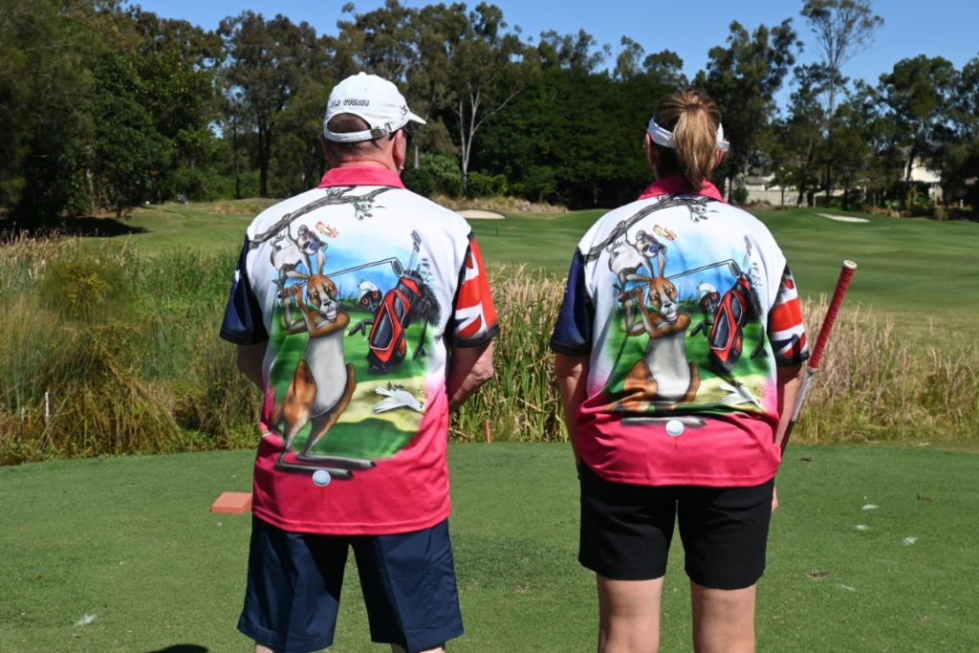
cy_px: 326
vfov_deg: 25.8
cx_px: 490
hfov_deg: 37.8
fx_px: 1428
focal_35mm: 52
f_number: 8
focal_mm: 35
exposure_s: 1/500
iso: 100
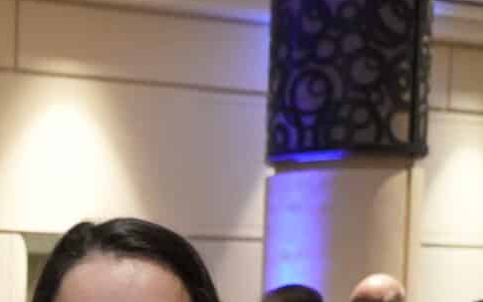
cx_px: -511
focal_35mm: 172
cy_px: 665
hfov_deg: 11.0
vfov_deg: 7.3
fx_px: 2264
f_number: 5.6
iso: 5000
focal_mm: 40
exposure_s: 1/80
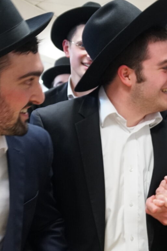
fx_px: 557
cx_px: 156
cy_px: 148
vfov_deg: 25.3
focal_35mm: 80
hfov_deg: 16.8
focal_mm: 16
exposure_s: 1/90
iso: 1000
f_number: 3.5
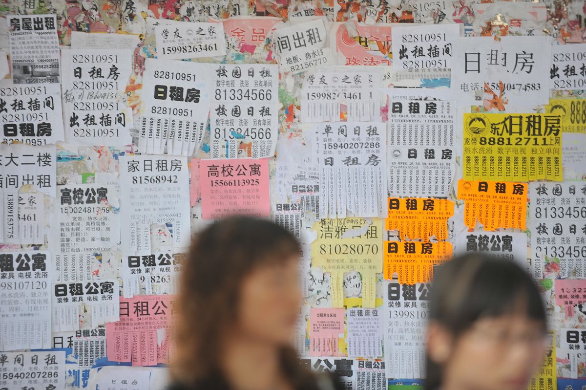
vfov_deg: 7.2
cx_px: 293
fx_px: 3090
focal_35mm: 190
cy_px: 195
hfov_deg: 10.8
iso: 200
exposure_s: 1/60
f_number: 3.2
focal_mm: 190
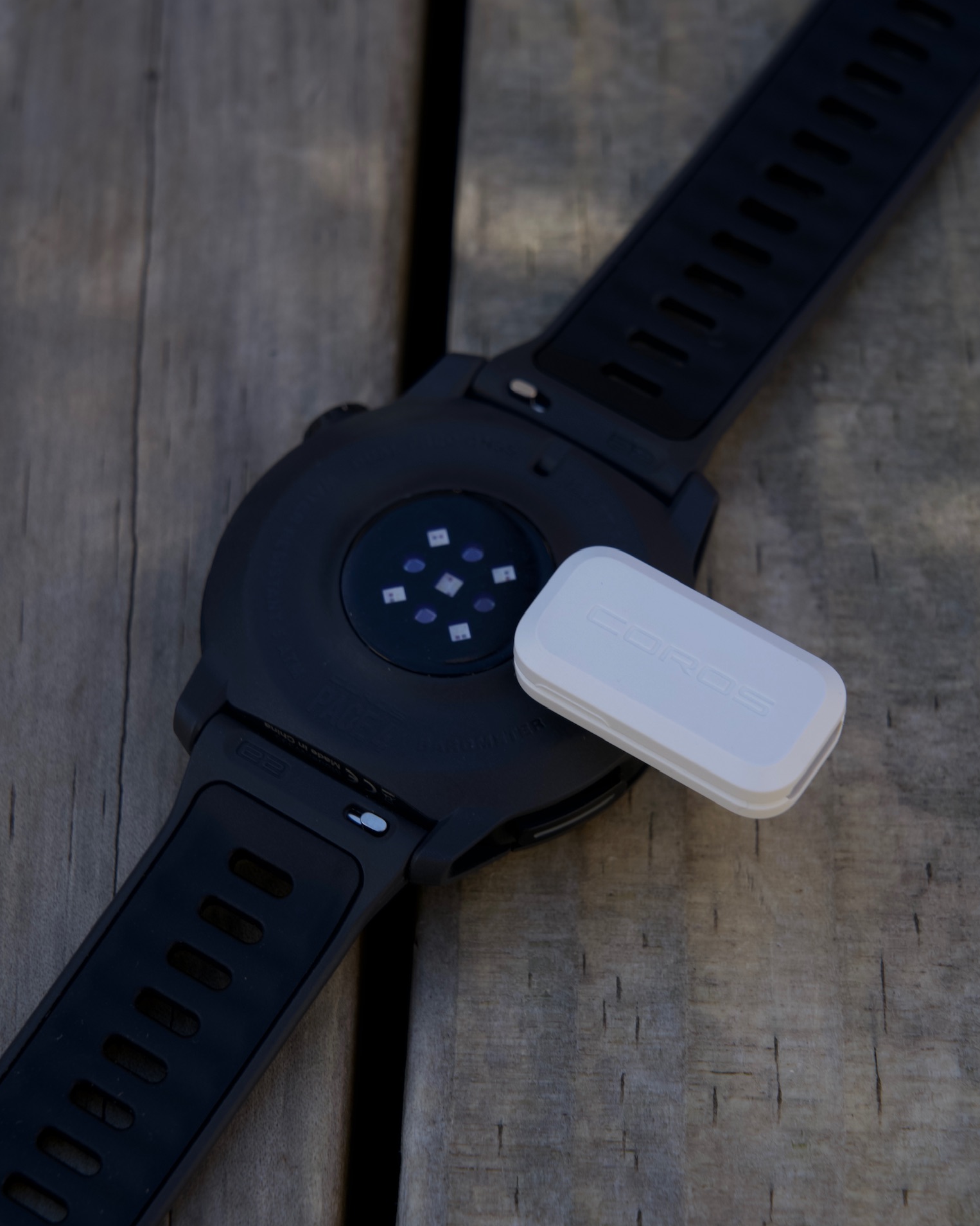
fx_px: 4315
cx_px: 489
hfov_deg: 13.0
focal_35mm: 119
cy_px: 630
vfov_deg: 16.2
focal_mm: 105
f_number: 11
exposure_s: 1/60
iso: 800
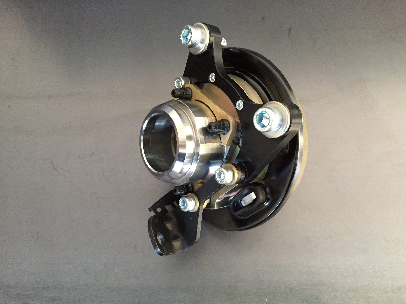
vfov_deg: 48.2
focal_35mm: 29
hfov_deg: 61.7
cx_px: 203
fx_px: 340
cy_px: 152
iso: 320
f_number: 2.2
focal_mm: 4.15
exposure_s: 1/15
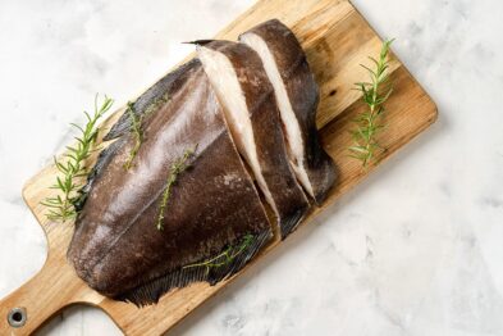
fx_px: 699
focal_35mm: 50
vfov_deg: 27.0
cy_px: 168
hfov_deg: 39.6
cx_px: 252
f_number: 3.5
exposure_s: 1/125
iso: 125
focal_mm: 50
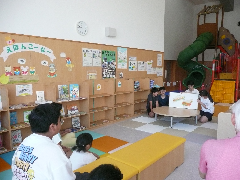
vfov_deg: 49.7
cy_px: 90
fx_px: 194
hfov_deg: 63.4
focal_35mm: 28
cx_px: 120
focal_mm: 4.6
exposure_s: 1/320
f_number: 3.3
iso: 400
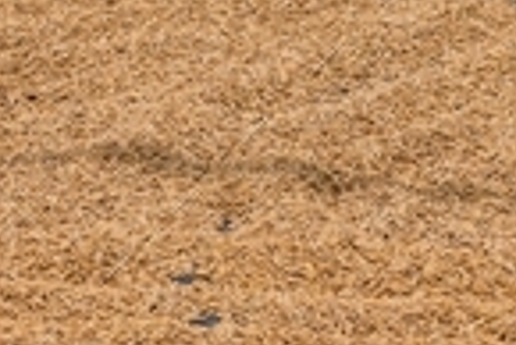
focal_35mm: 341
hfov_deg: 6.0
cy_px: 80
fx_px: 4892
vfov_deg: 4.0
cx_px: -82
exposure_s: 1/640
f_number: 8
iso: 100
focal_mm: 56
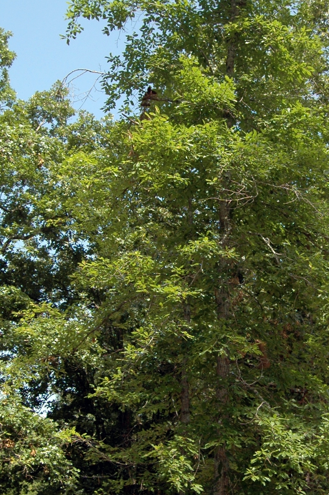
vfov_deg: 34.5
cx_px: 231
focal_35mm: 58
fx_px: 796
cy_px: 260
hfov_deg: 23.2
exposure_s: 1/500
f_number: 5.6
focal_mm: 18
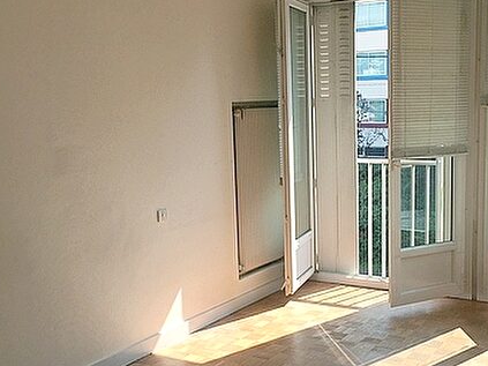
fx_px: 676
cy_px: 208
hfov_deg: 39.3
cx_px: 311
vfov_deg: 30.2
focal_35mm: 48
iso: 32
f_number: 2.2
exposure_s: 1/599
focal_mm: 4.15
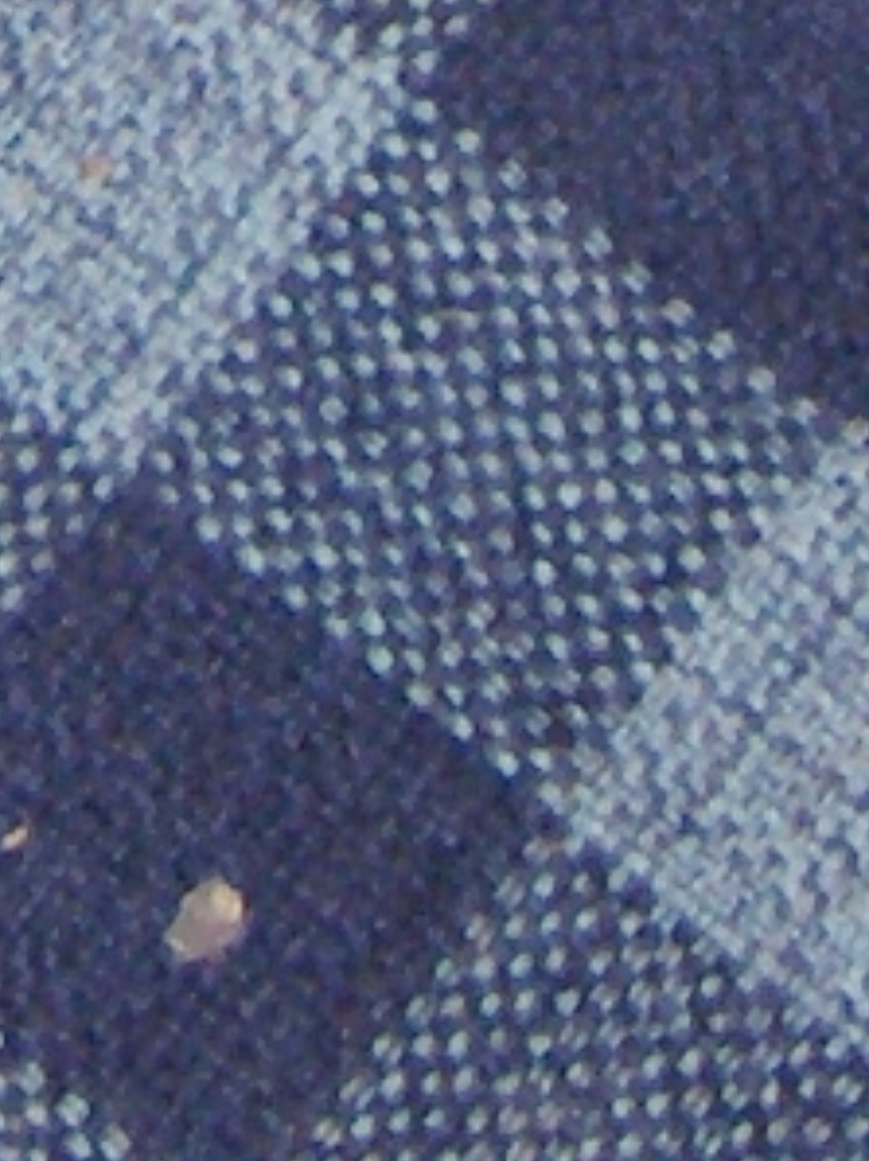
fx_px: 11397
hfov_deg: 4.3
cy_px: -2303
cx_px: -405
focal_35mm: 340
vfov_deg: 5.5
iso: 100
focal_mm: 8
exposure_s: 1/60
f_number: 2.8
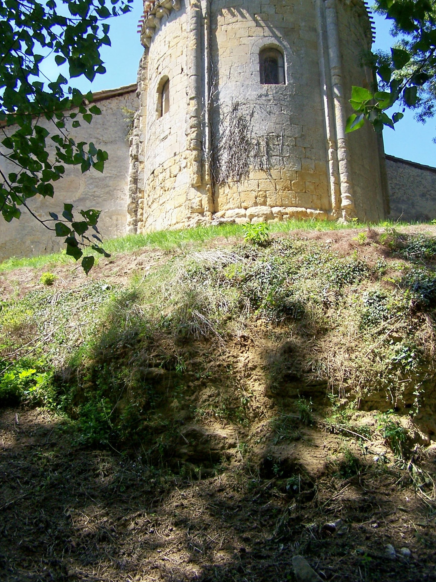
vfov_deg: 43.8
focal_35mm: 43
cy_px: 259
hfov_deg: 33.6
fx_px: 722
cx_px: 208
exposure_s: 1/500
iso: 80
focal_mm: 6.3
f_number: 2.8
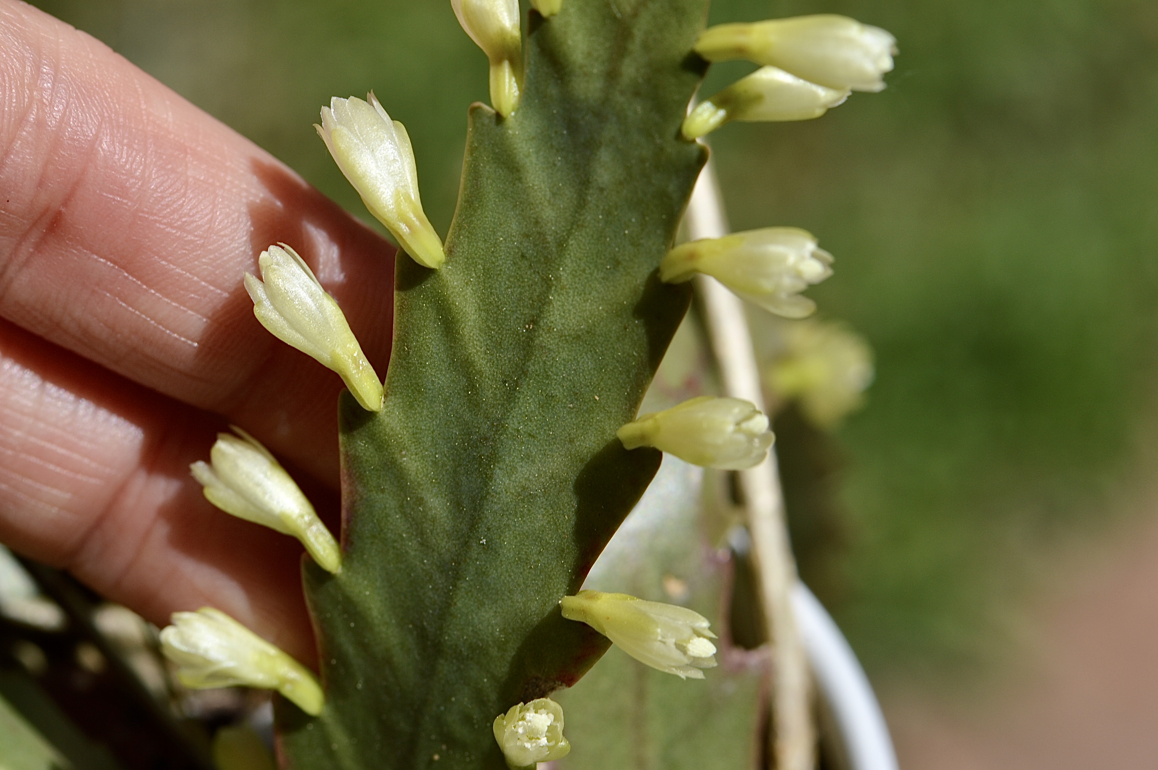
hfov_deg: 13.1
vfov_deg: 8.7
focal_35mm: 158
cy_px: 385
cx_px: 579
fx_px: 5062
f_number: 14
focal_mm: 105
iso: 100
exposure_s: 1/250
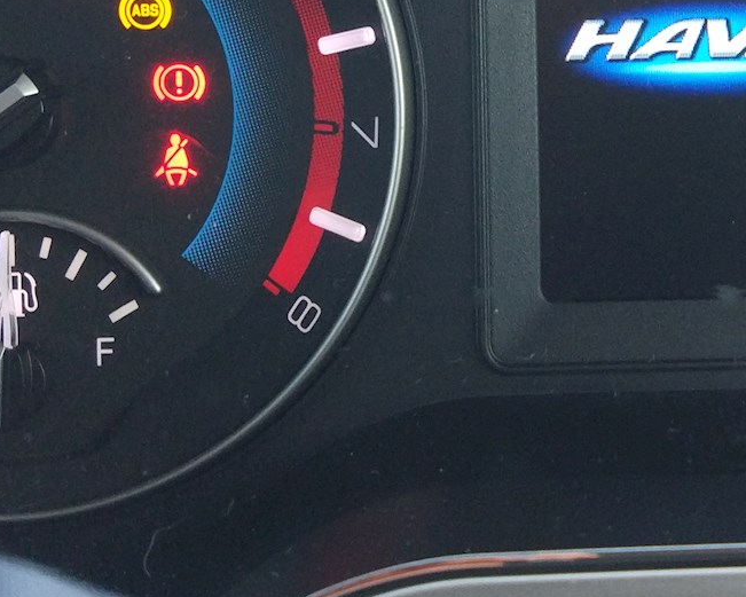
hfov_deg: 22.4
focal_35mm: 84
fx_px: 1855
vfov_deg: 18.1
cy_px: 120
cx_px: 608
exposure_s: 1/25
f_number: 2
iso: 382
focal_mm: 4.26
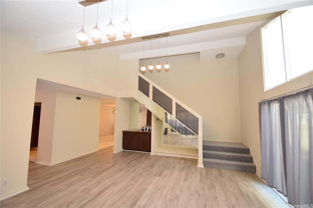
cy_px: 104
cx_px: 156
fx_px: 130
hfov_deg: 100.4
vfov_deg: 77.3
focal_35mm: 15
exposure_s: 1/100
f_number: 5
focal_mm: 10
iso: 800
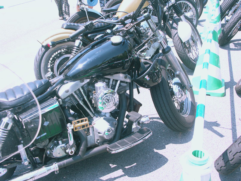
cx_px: 120
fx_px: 285
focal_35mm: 41
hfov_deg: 45.8
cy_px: 90
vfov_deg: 35.1
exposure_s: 1/100
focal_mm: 10.62
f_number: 5.6
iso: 64
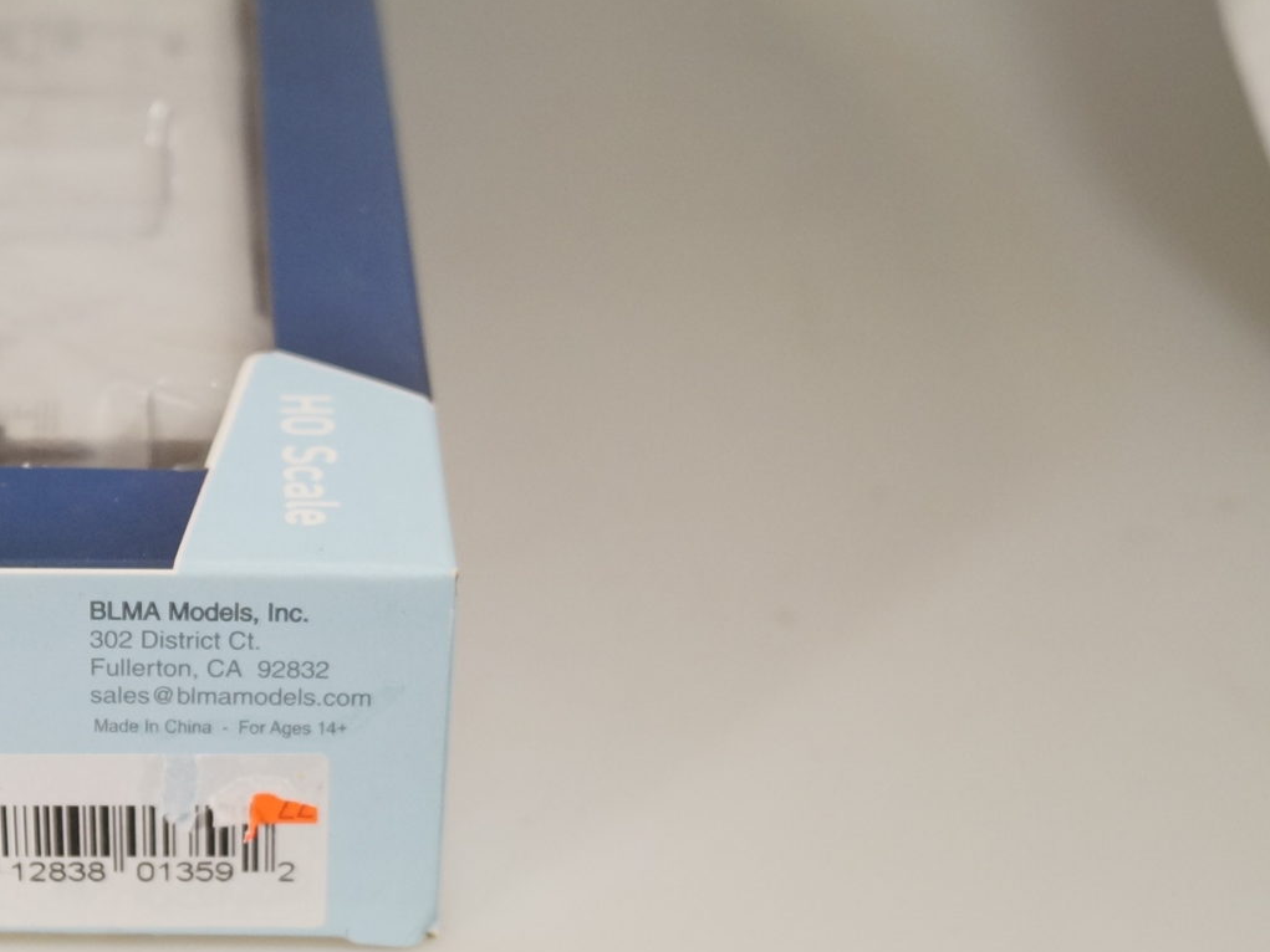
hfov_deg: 23.1
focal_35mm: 81
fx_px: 2972
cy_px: 446
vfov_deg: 18.2
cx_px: -2
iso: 800
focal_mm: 28
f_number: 4.5
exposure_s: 1/160
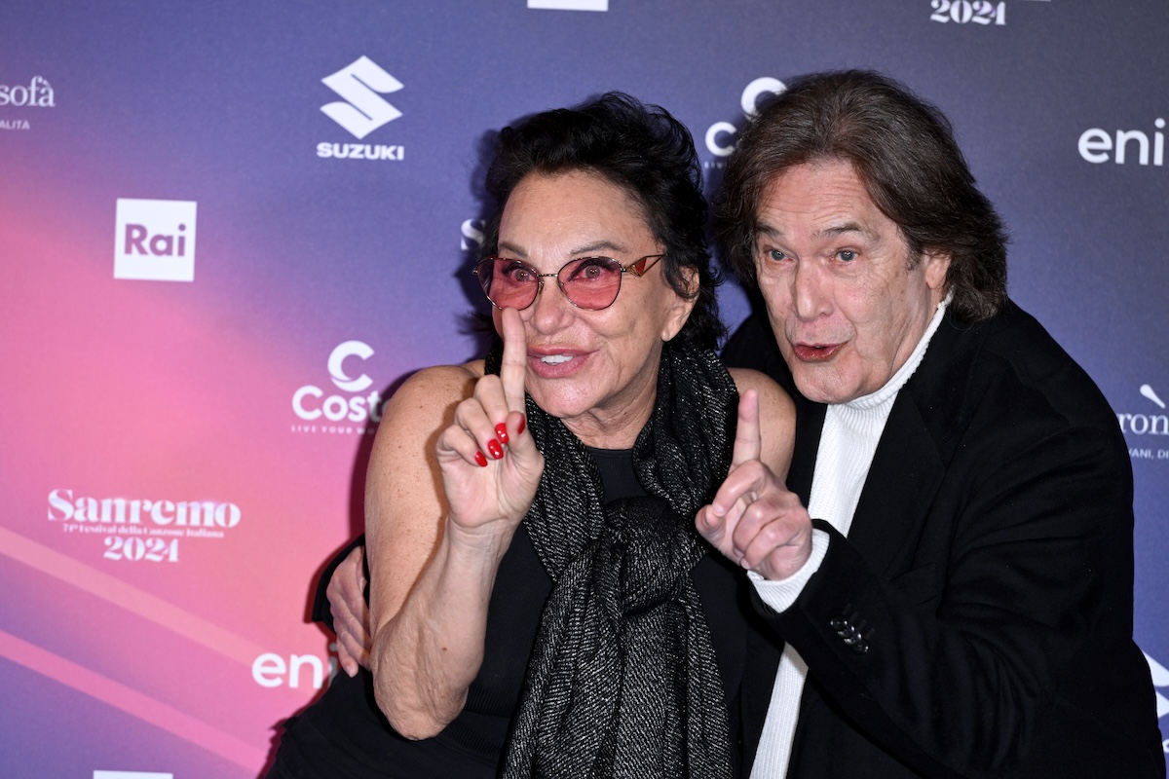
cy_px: 390
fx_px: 6494
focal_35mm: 200
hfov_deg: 10.3
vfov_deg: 6.9
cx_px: 584
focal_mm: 200
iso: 800
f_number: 5.6
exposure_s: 1/250
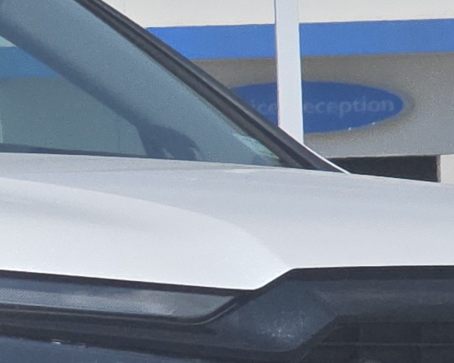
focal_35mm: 446
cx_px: -506
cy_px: 520
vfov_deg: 3.5
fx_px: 5992
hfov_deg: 4.3
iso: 50
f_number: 2.4
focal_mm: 7.9
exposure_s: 1/4421
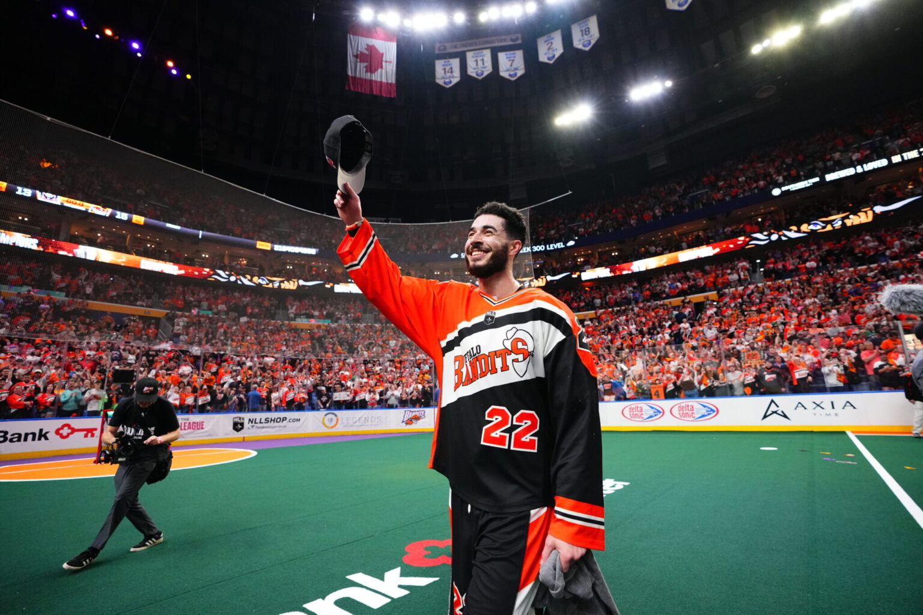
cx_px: 462
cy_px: 308
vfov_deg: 73.7
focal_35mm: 16
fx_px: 410
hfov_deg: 96.7
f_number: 3.5
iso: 5000
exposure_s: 1/1000
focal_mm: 16
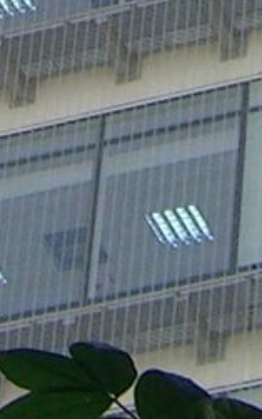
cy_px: -750
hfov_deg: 3.4
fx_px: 4396
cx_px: 33
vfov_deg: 5.2
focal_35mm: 385
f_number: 4
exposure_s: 1/160
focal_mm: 7.9
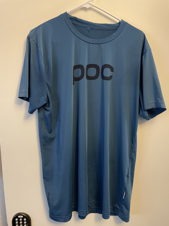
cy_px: 113
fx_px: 169
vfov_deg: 67.3
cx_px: 84
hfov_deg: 53.1
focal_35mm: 26
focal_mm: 4.2
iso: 500
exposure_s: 1/30
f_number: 1.6
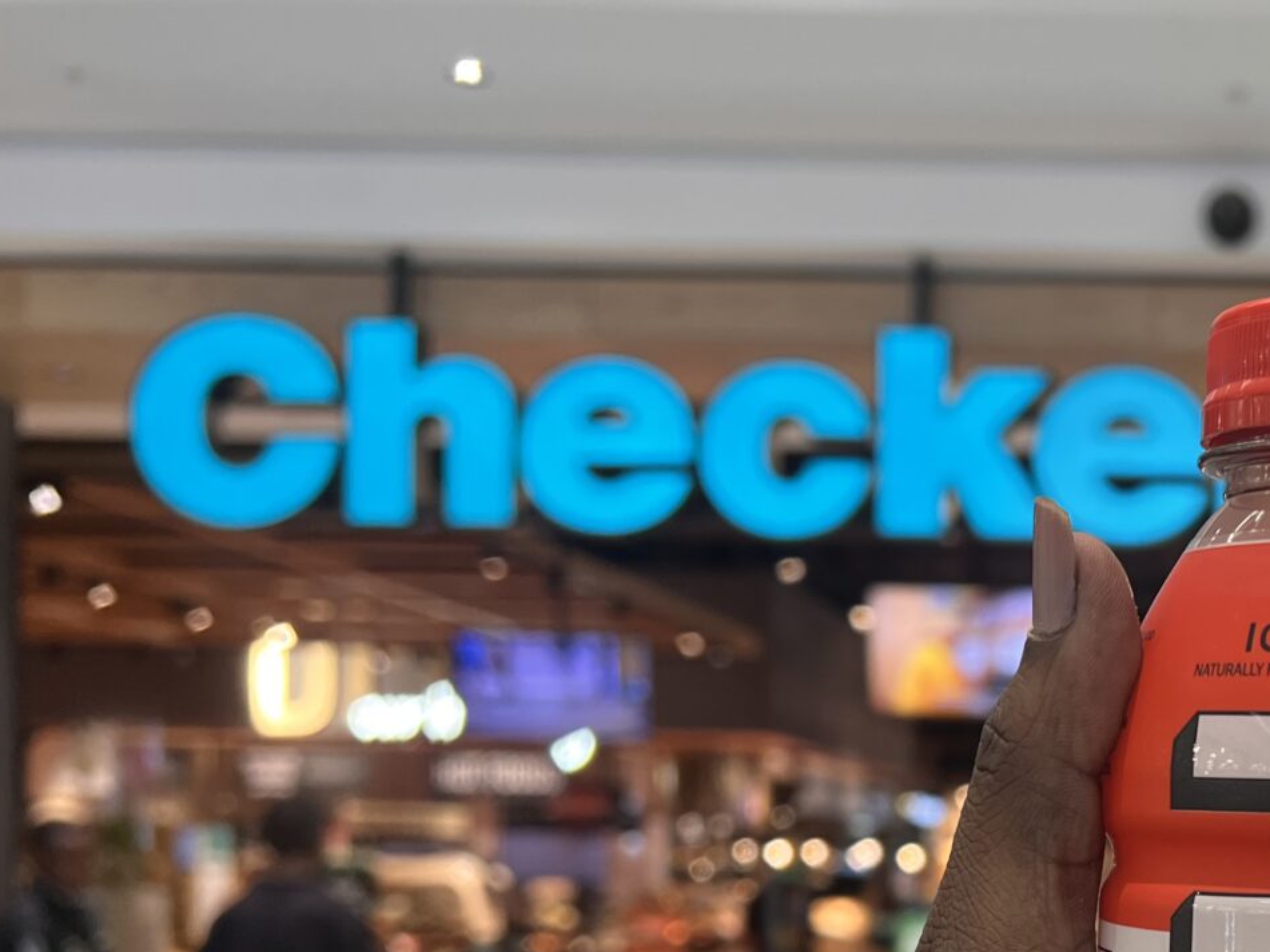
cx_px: 1310
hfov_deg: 31.4
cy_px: 981
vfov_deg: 24.7
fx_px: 2054
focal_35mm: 56
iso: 100
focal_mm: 5.7
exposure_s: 1/100
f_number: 1.5
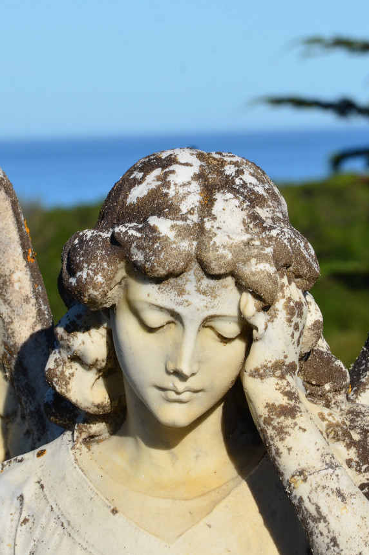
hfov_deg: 4.3
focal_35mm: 318
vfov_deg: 6.5
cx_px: 171
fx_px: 4891
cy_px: 278
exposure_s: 1/160
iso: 100
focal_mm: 140
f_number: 11
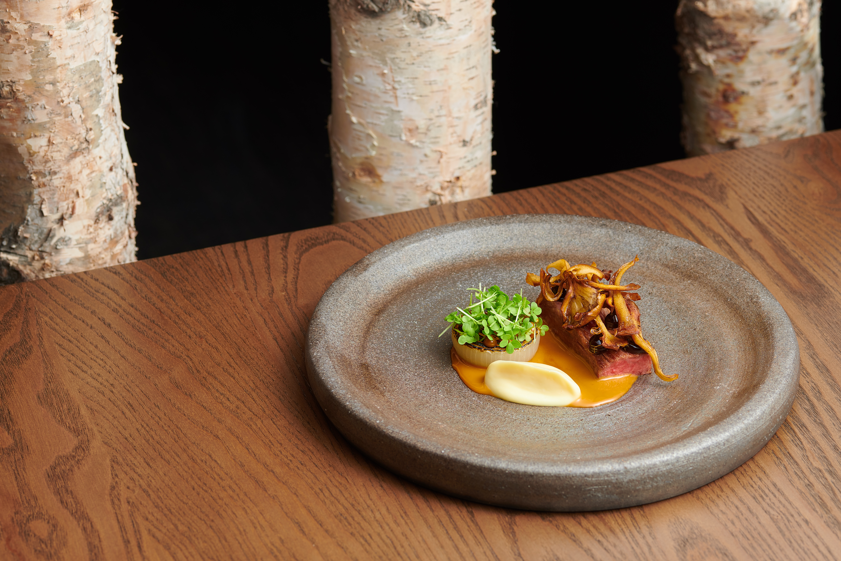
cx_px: 420
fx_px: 2336
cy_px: 280
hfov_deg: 20.4
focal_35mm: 100
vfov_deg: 13.7
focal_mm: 100
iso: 64
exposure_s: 1/125
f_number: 9
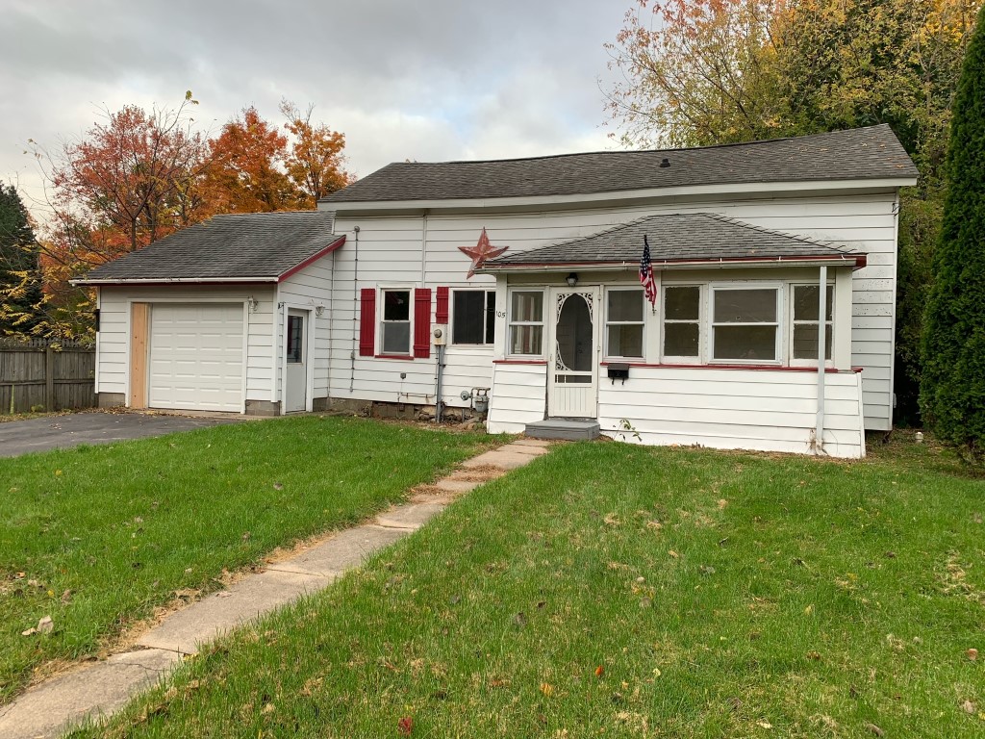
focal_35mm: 26
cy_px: 370
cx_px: 492
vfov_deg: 53.1
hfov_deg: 67.3
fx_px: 740
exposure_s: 1/307
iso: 25
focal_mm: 4.25
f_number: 1.8
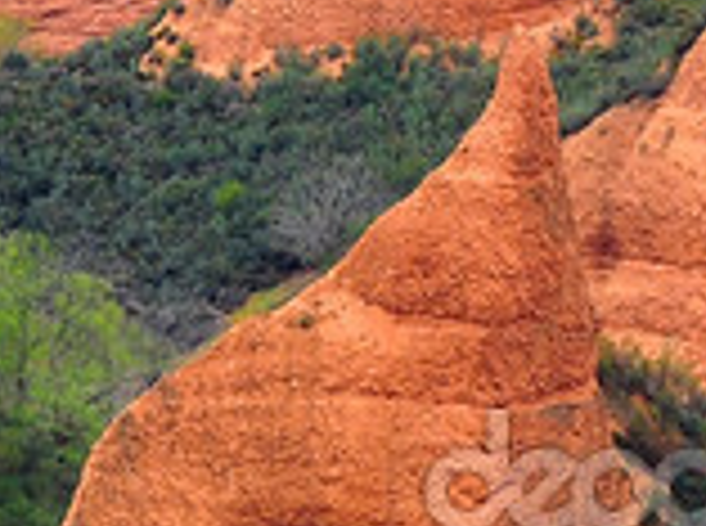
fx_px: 12657
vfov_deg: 2.4
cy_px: 486
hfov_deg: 3.2
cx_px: -773
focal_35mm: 622
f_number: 7.1
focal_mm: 66
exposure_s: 1/125
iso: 200
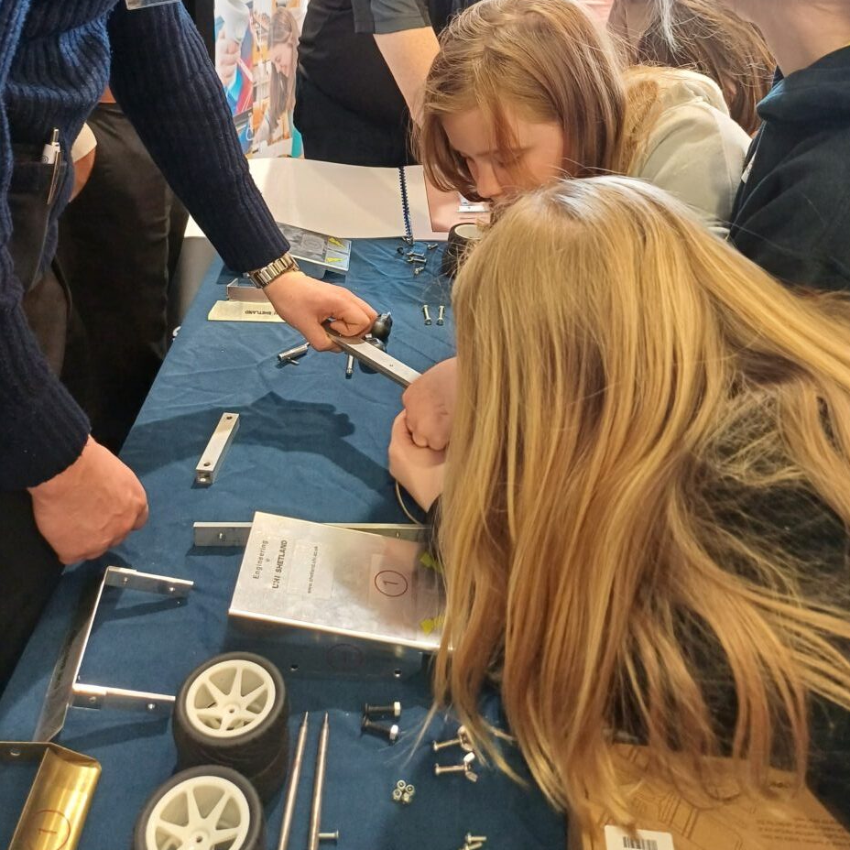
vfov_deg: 53.1
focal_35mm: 30
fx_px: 833
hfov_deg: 54.0
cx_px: 432
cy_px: 291
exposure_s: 1/25
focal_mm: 4.65
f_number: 1.8
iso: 400
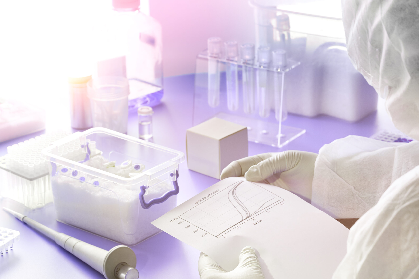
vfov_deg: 11.4
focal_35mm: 120
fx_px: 1397
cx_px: 210
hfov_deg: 17.1
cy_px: 140
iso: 200
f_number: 8
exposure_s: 1/320
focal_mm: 80
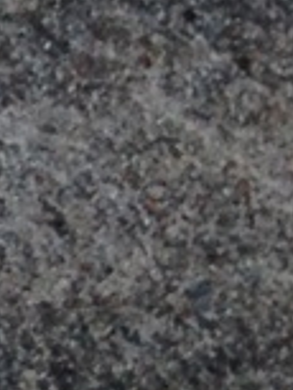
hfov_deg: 3.4
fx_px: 4215
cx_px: -1613
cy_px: 517
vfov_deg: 5.3
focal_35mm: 374
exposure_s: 1/211
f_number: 2.4
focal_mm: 4.28
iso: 50
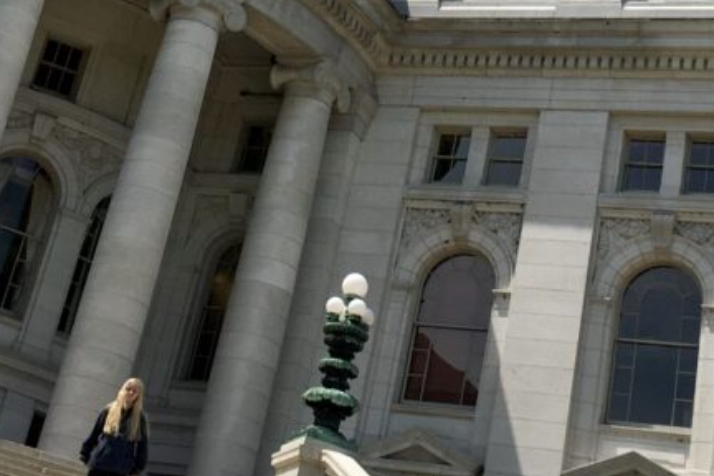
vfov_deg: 15.3
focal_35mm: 85
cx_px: 377
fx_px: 1686
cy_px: -145
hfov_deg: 23.9
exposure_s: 1/2404
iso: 25
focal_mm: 4.15
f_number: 2.2
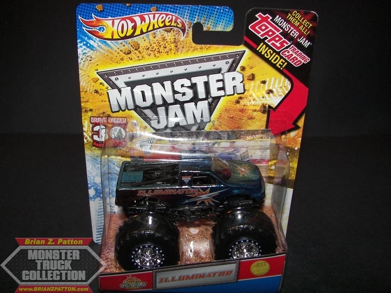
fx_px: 407
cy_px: 146
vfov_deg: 39.7
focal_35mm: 36
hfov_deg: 51.4
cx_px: 196
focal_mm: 6
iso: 100
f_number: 2.8
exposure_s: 1/30
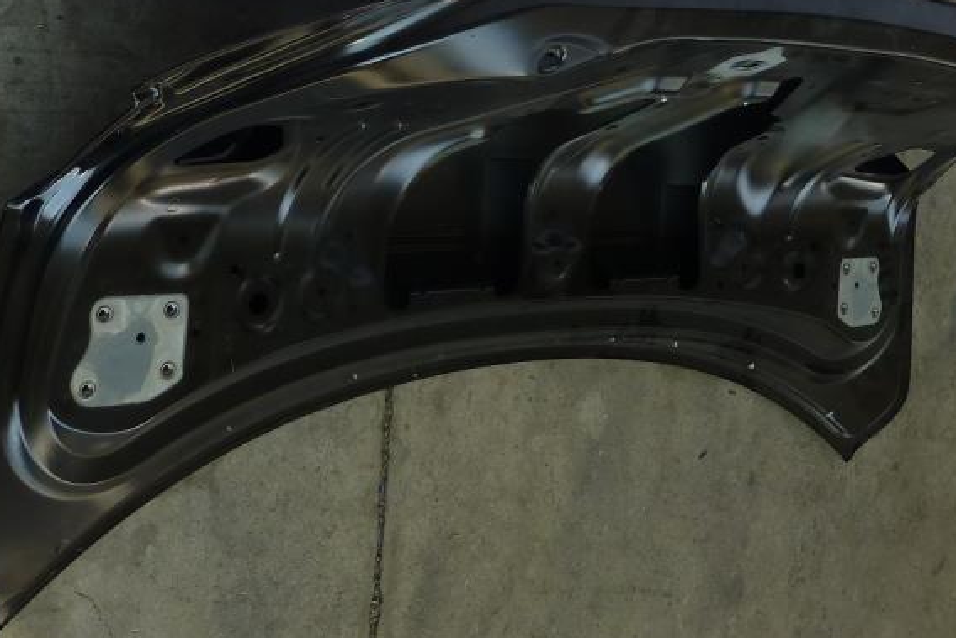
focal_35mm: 45
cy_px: 8
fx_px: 1195
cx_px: 303
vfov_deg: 28.2
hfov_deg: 42.9
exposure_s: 1/250
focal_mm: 4.3
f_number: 4
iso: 100
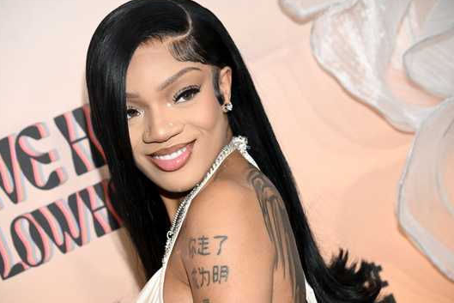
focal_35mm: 127
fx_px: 1602
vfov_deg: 10.8
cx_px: 221
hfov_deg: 16.1
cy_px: 155
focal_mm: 120
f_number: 6.3
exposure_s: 1/160
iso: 800
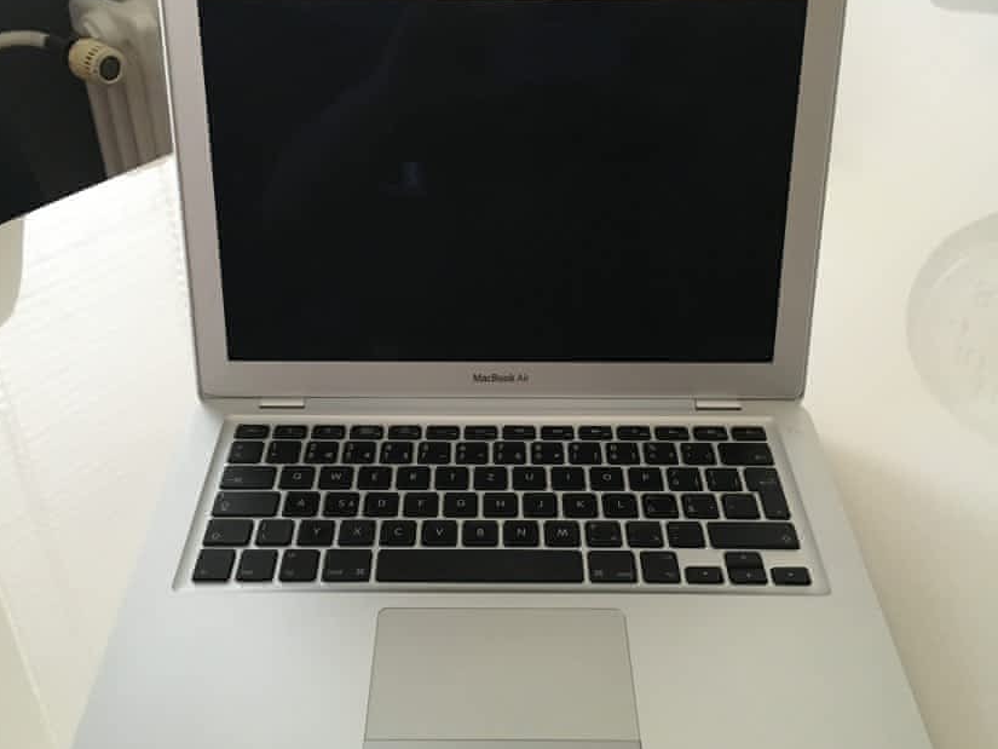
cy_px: 375
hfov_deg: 51.3
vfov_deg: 39.7
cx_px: 495
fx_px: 1038
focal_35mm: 36
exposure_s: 1/25
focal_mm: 4.15
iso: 200
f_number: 2.2
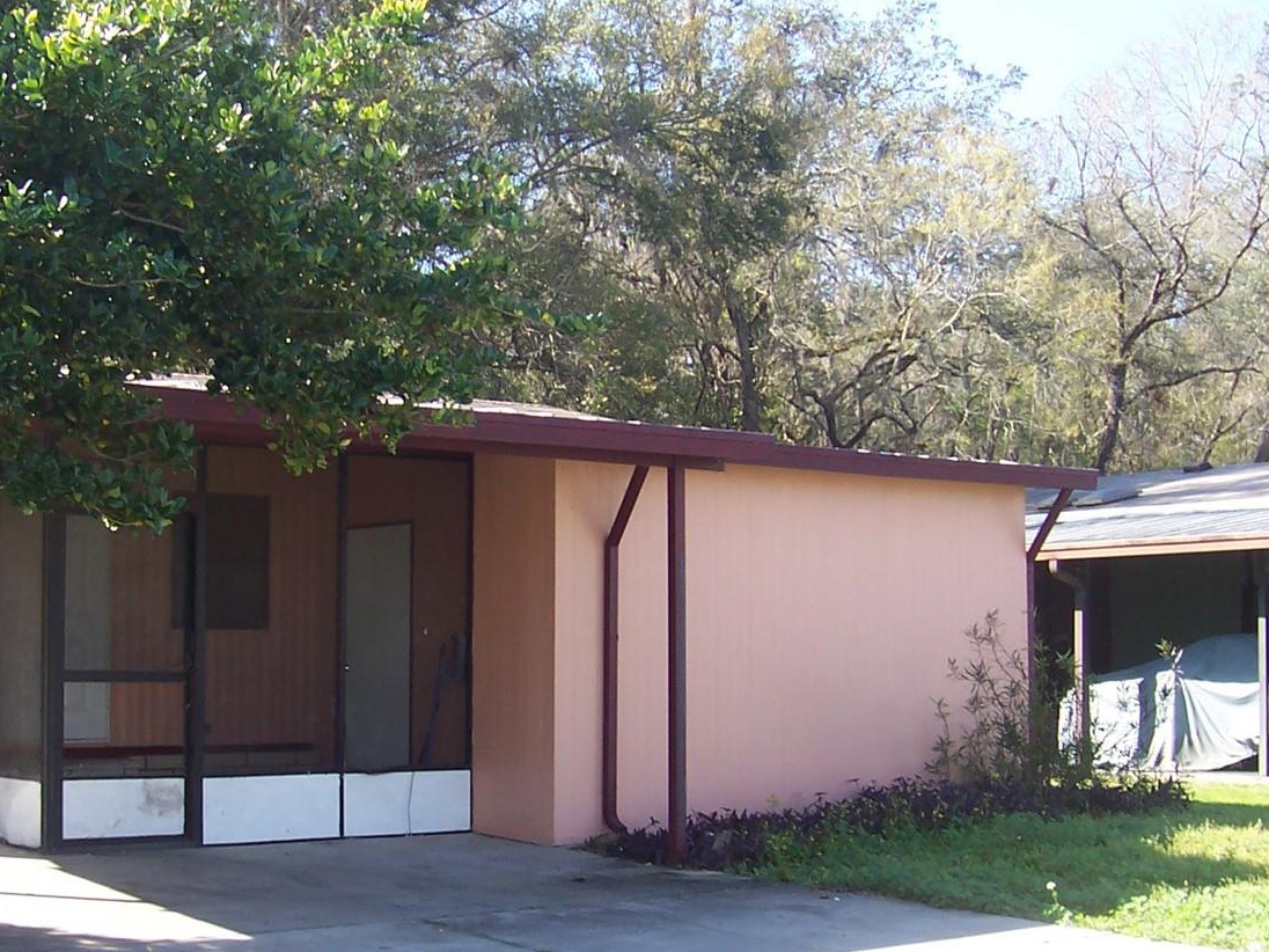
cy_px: 614
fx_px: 1980
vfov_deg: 26.9
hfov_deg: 35.4
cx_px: 496
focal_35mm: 54
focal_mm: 5.6
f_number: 2.8
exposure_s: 1/250
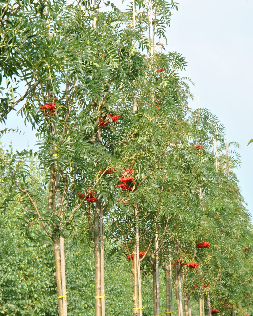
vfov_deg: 11.6
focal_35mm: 166
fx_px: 1553
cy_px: 165
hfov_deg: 9.3
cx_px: 126
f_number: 14
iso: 200
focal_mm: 98
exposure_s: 1/80
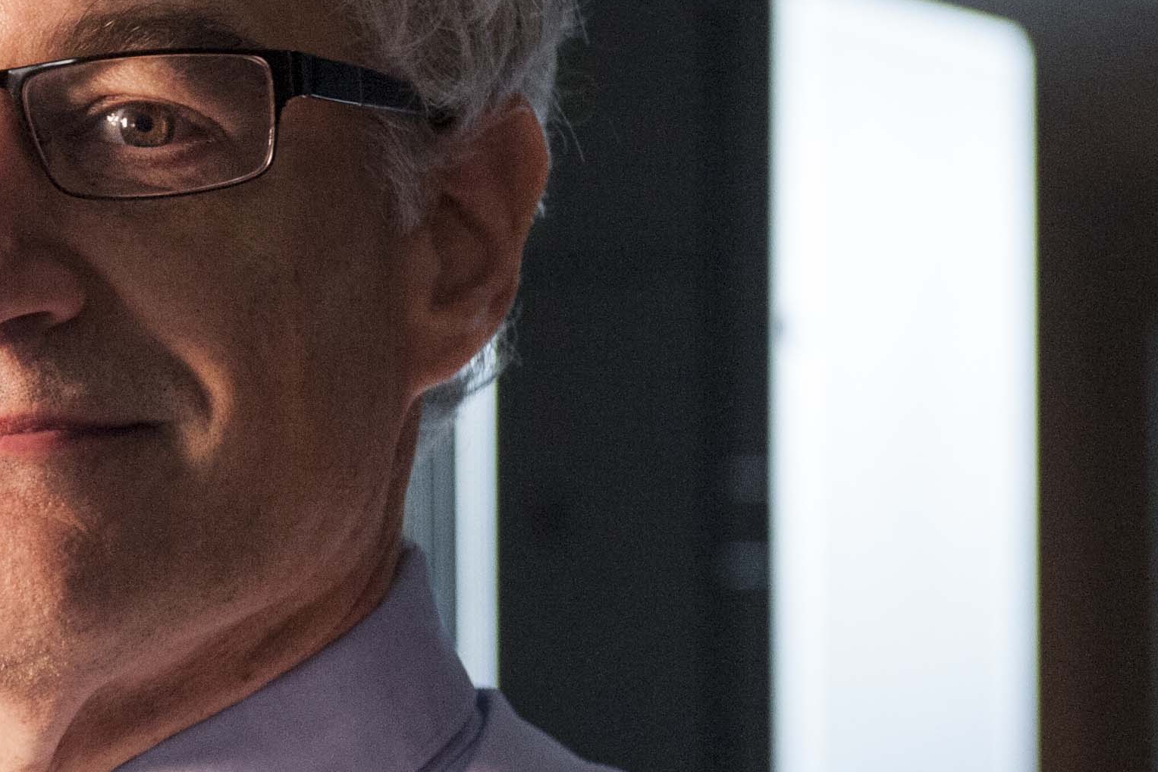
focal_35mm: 195
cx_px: -266
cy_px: 548
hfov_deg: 10.4
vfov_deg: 7.0
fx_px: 6272
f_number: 4.5
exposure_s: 1/80
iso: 3200
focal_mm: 70
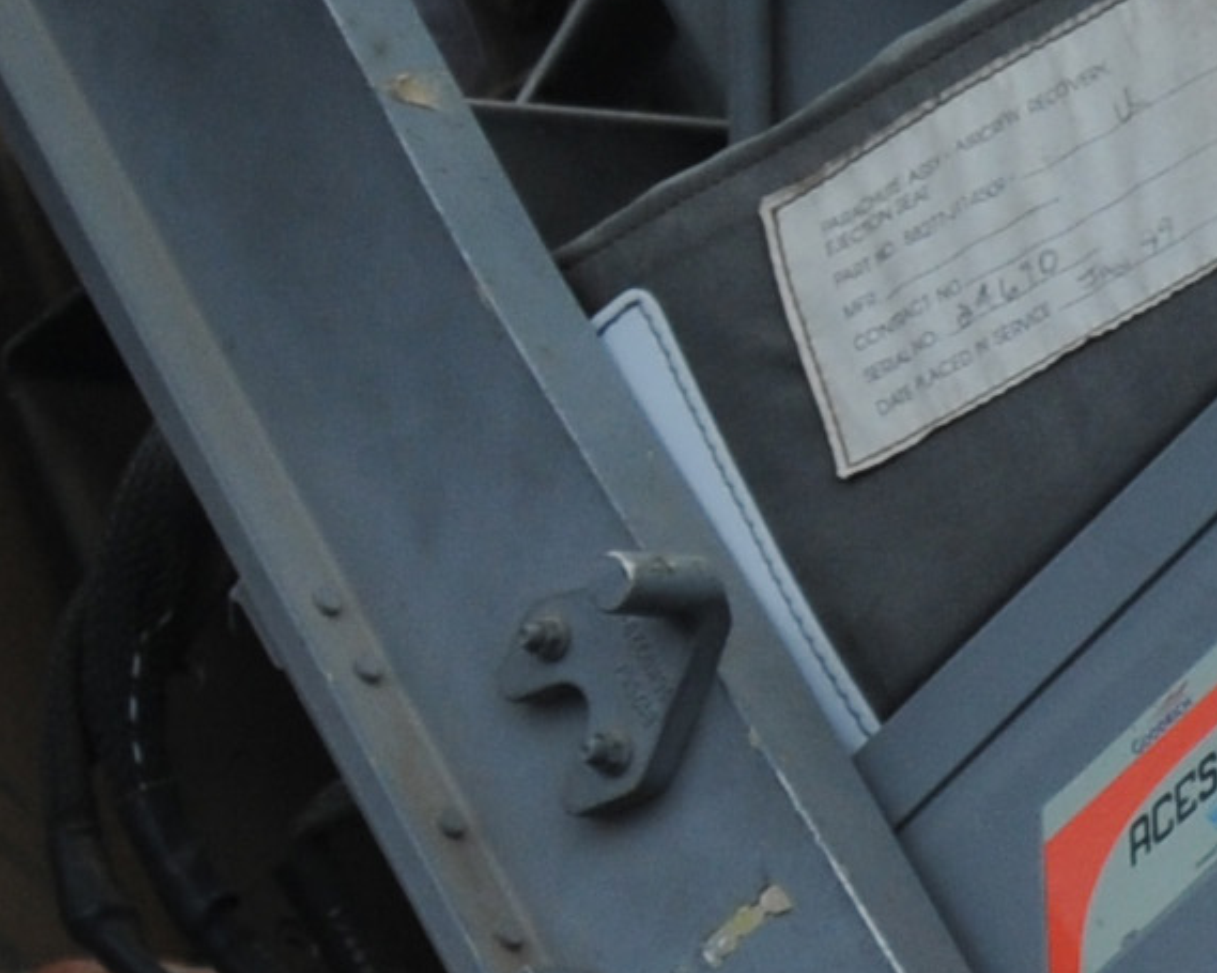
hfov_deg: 1.4
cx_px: 4087
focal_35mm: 1378
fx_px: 49625
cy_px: -79
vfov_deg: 1.1
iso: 200
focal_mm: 130
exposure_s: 1/500
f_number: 7.1
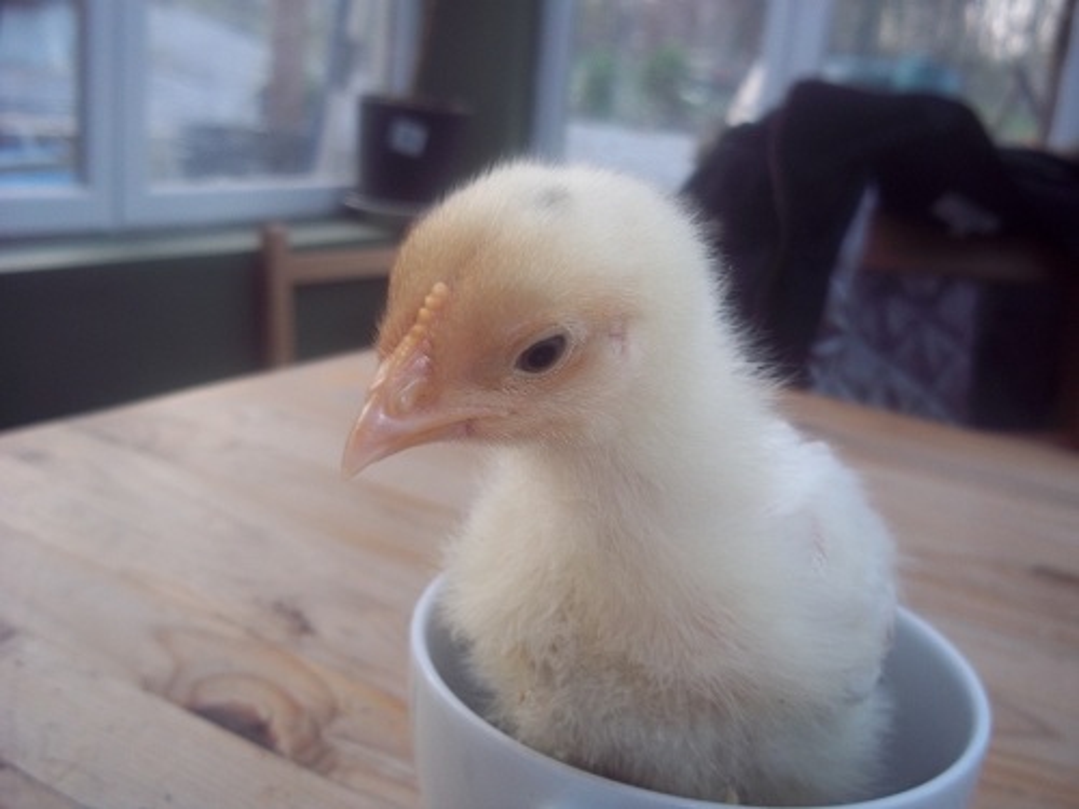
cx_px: 540
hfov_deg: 51.4
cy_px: 404
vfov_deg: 39.7
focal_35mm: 36
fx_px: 1122
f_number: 3.1
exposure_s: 1/30
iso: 80
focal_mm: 6.5
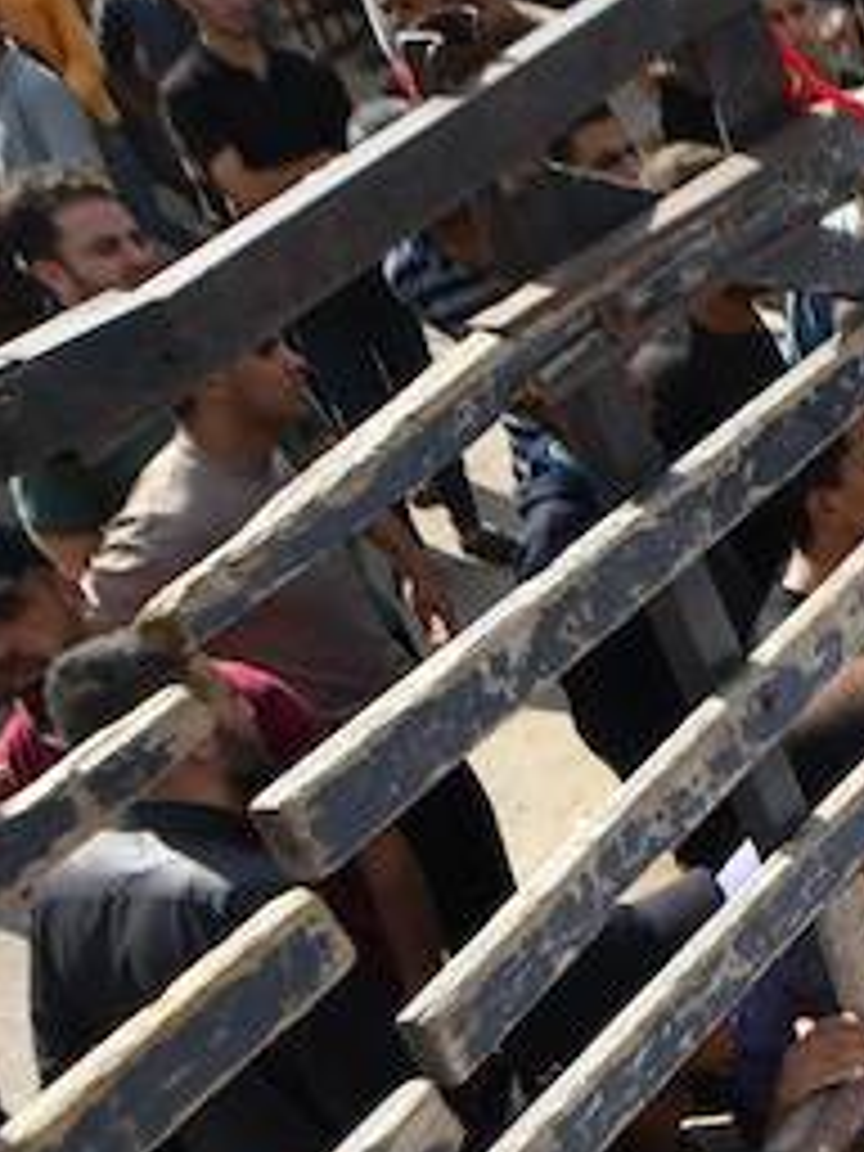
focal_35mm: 63
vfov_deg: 28.5
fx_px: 2097
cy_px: 1197
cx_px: 1899
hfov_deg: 15.9
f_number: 2.8
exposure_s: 1/8000
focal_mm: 14
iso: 400
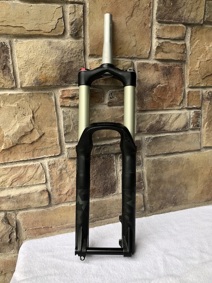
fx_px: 237
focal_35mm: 29
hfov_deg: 48.2
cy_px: 141
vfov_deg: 61.7
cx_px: 108
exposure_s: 1/126
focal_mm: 3.99
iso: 20
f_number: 1.8
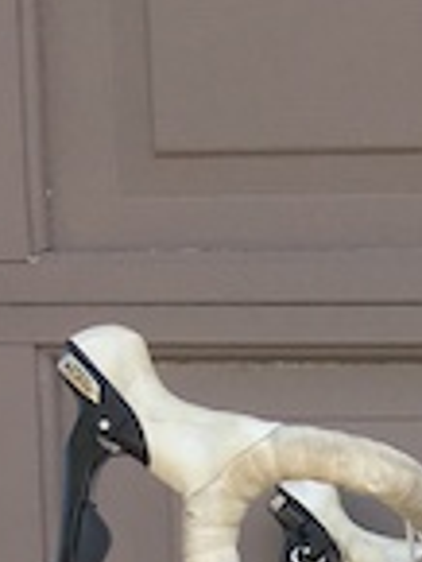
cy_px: 1085
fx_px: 2597
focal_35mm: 160
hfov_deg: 8.3
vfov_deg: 11.3
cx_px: 1100
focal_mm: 4.15
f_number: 2.2
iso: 25
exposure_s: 1/195
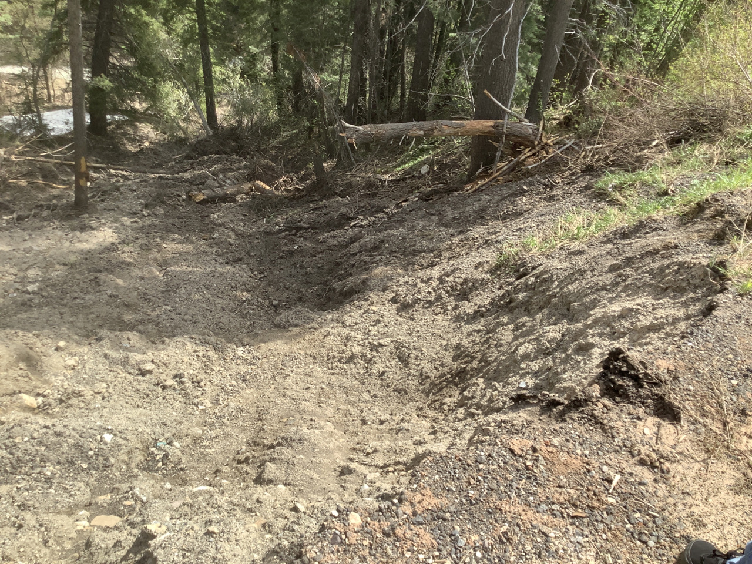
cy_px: 282
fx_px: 673
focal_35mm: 31
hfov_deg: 58.4
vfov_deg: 45.4
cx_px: 376
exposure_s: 1/604
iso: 25
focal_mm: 3.3
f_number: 2.4
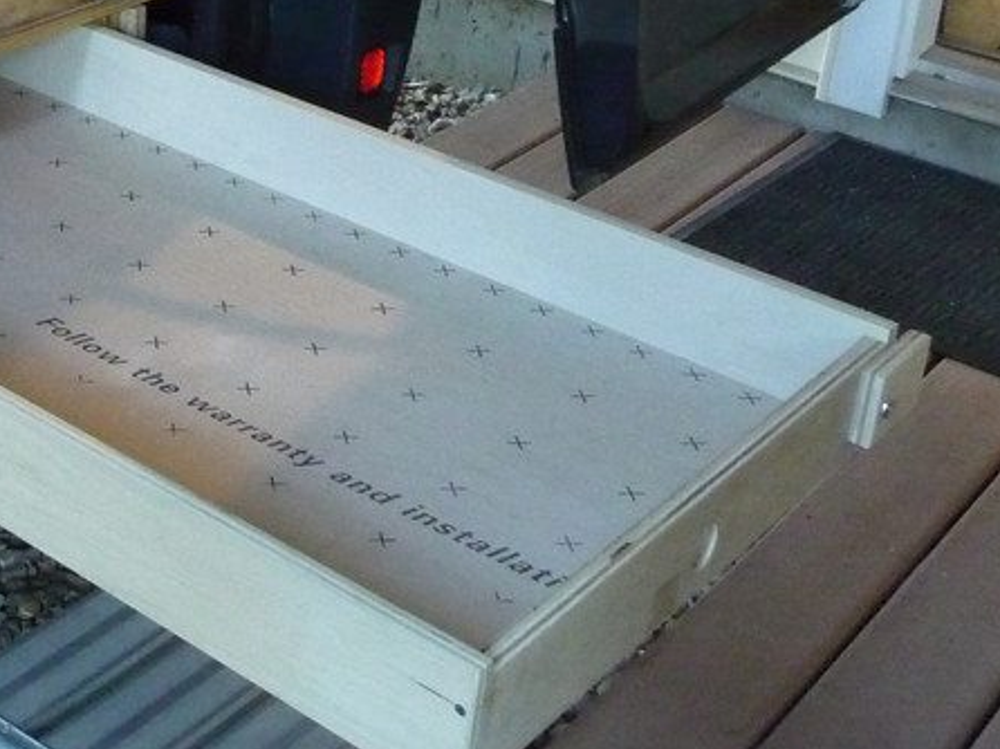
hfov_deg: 27.3
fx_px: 1934
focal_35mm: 67
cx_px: -10
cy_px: 13
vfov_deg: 21.2
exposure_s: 1/15
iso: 800
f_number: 3.3
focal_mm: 4.7
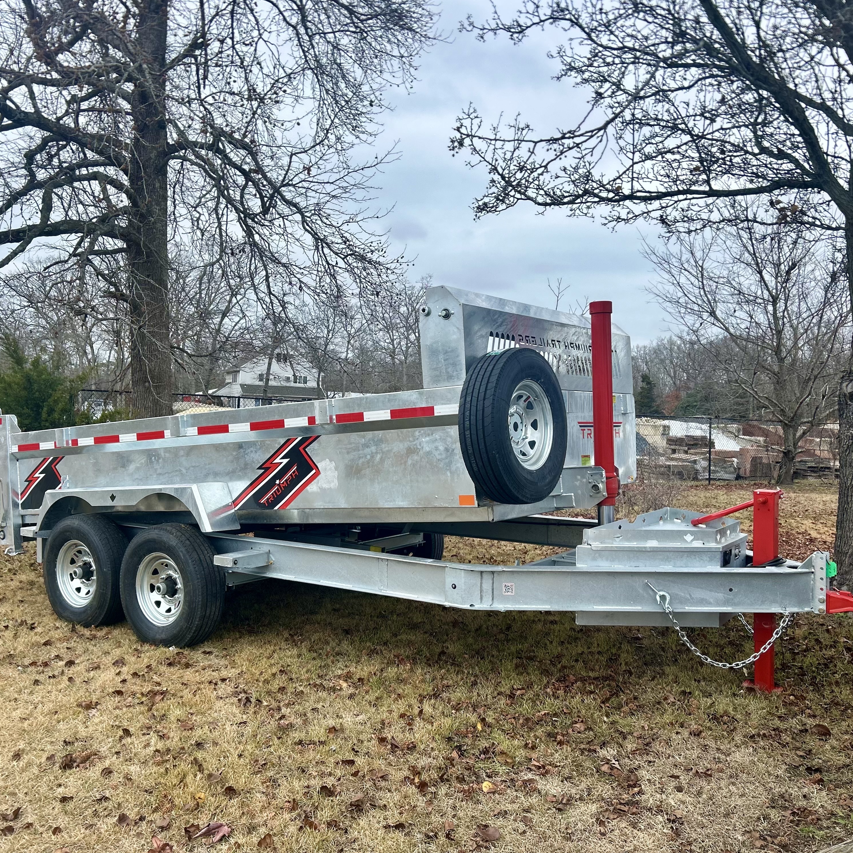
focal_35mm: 31
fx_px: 864
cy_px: 423
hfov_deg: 52.5
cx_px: 416
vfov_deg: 52.5
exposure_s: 1/1183
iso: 50
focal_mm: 5.7
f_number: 1.5
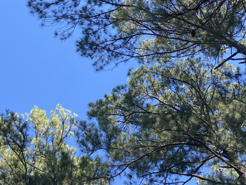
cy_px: 42
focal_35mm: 64
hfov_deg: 30.2
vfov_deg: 22.7
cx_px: 104
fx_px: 455
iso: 20
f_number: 1.8
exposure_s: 1/565
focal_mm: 3.99
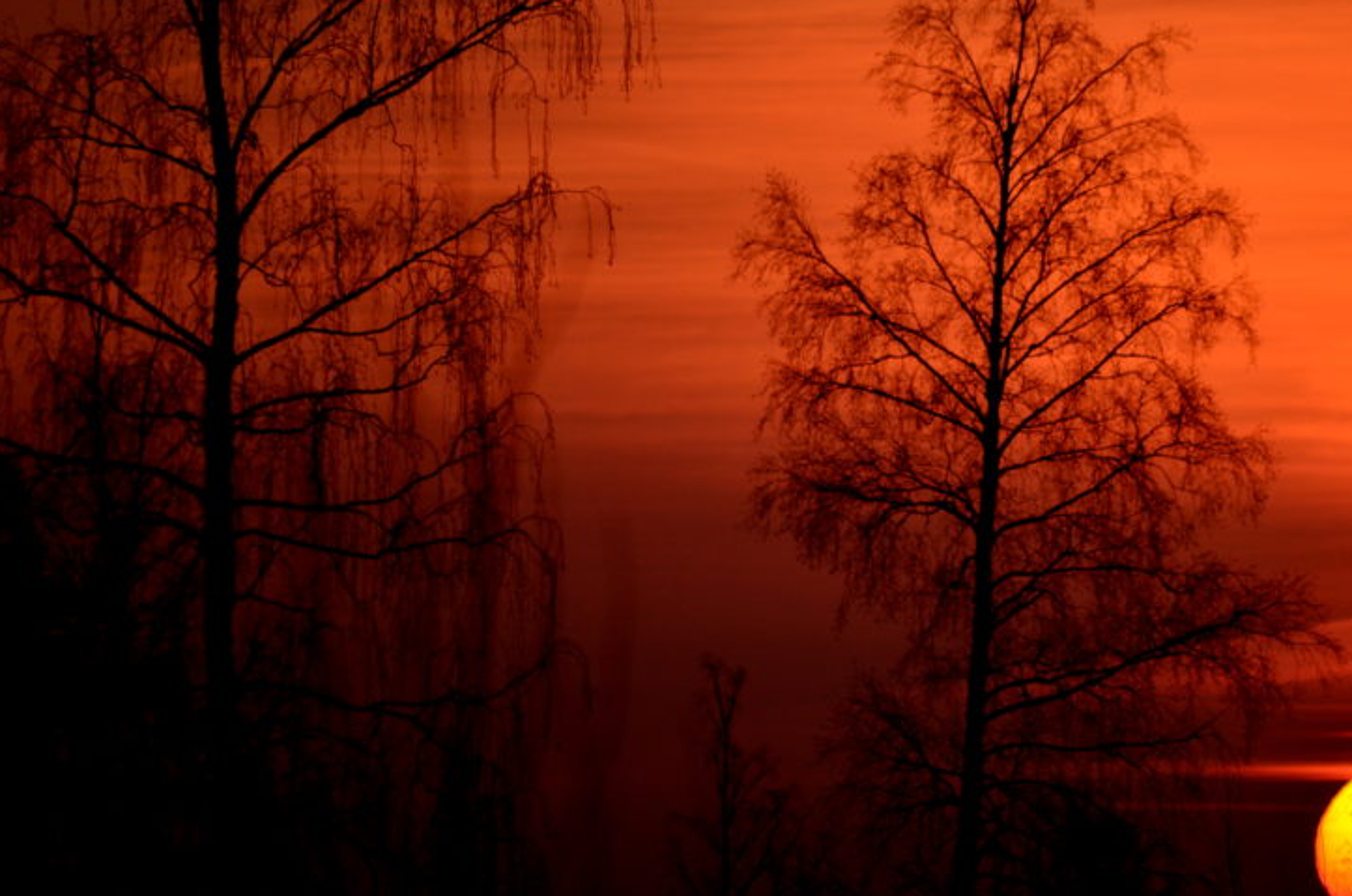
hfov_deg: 3.3
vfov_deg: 2.2
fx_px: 23313
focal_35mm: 622
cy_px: 445
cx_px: 924
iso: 400
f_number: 5.6
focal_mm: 300
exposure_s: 1/1250
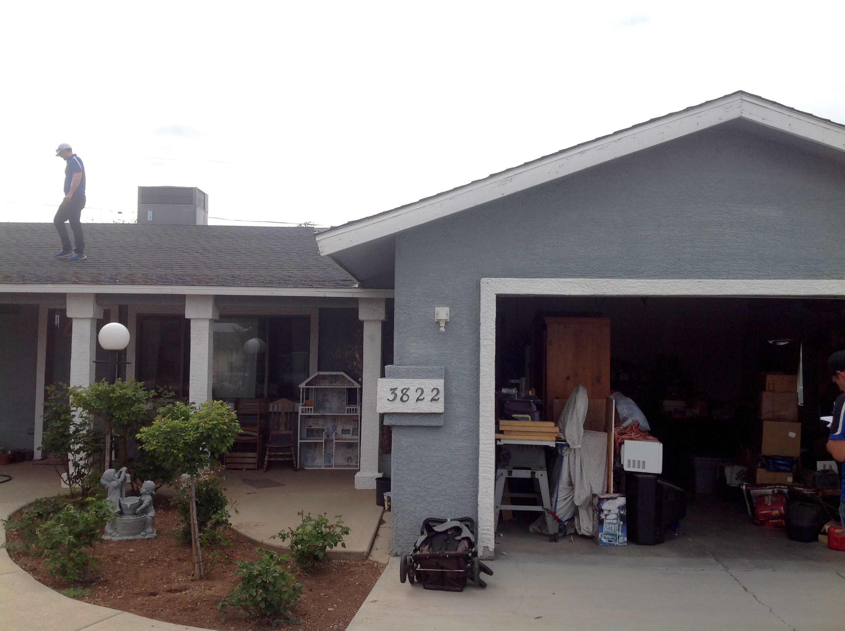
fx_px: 853
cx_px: 422
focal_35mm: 35
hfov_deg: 52.7
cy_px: 316
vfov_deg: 40.6
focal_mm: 4.28
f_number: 2.4
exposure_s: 1/1043
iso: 50
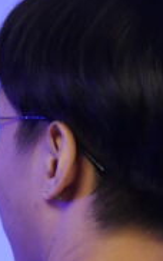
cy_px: 417
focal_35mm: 310
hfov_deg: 4.2
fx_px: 2200
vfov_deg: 6.7
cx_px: 370
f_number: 3.2
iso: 1250
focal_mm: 26
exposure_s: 1/160
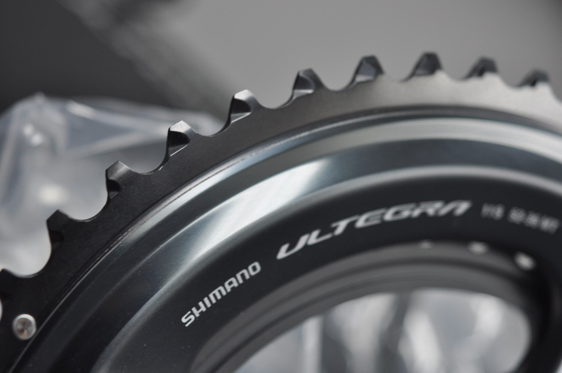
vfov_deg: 25.7
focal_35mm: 52
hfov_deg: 37.9
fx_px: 819
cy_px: 186
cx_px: 281
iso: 400
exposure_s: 1/30
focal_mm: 35
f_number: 3.5
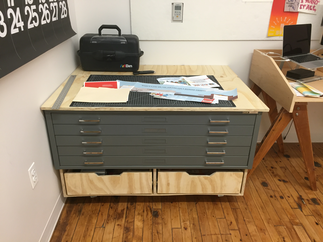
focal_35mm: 29
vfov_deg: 48.2
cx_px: 162
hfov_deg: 61.7
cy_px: 121
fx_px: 271
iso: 80
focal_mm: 4.15
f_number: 2.2
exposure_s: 1/30
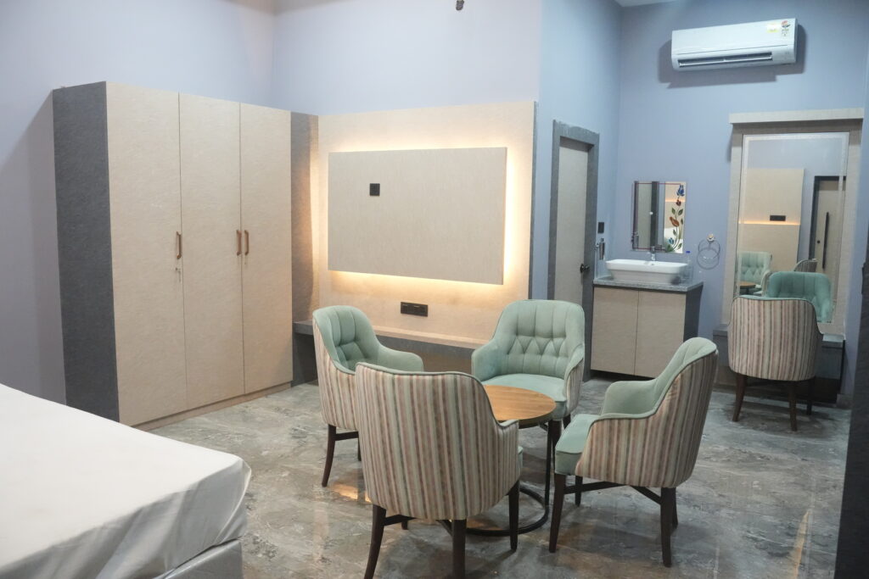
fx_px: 676
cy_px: 290
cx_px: 434
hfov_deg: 65.5
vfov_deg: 46.4
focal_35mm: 28
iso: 12800
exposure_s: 1/200
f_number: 5.6
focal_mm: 28
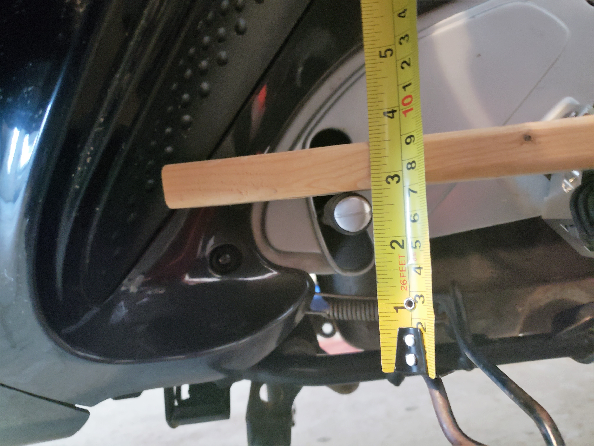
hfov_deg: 67.3
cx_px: 297
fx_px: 446
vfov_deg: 53.1
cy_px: 223
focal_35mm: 26
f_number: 1.5
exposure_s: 1/10
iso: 800
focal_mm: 4.3
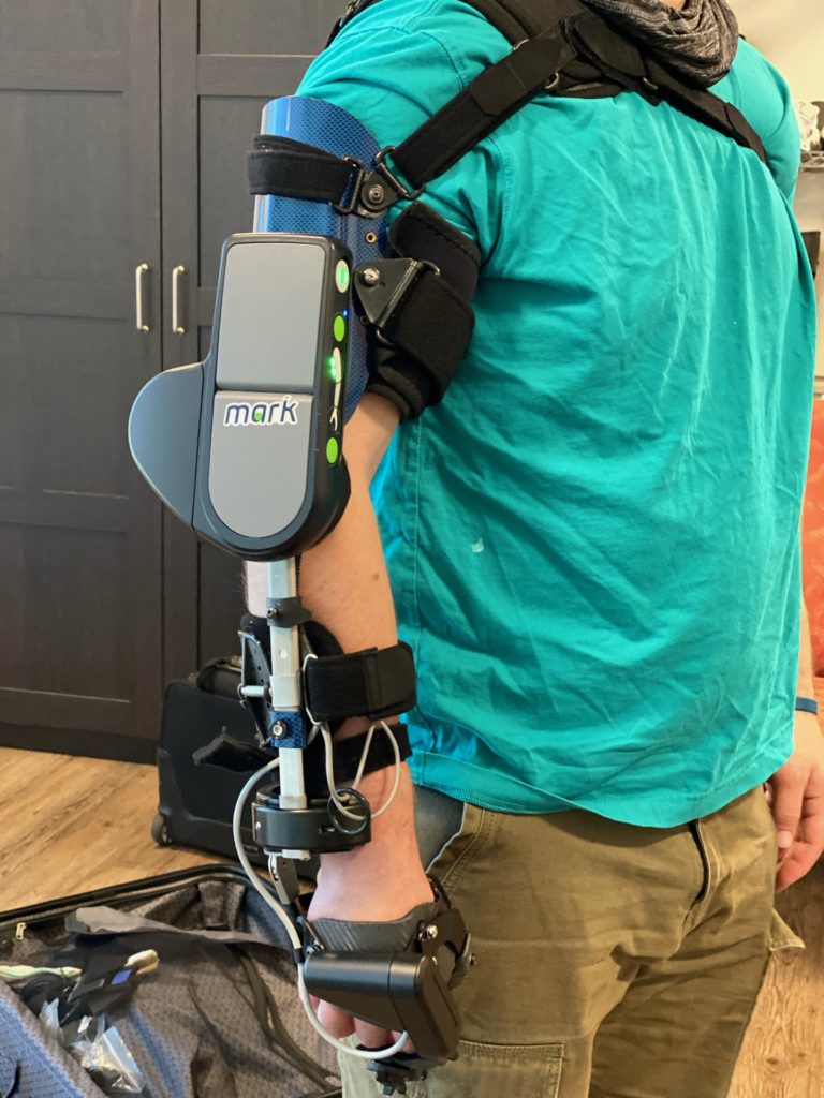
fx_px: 1650
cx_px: 412
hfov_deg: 28.0
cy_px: 549
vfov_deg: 36.8
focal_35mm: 52
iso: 320
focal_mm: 6
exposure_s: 1/40
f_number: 2
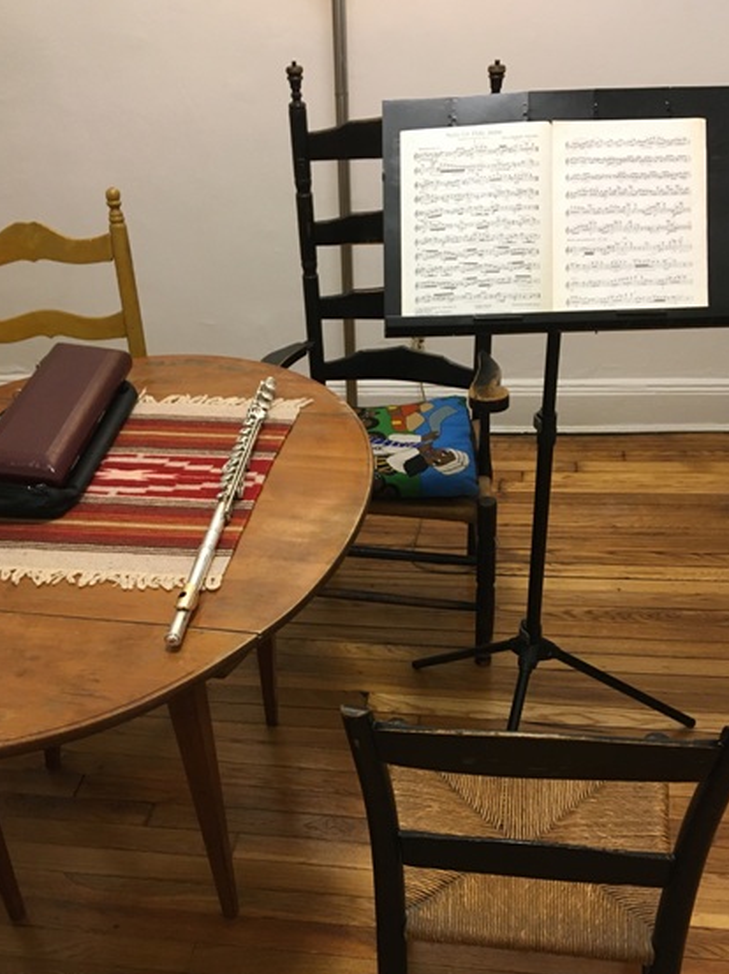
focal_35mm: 35
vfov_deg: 52.4
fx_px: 984
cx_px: 363
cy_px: 573
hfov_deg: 40.7
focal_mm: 4.15
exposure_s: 1/30
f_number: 2.2
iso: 160
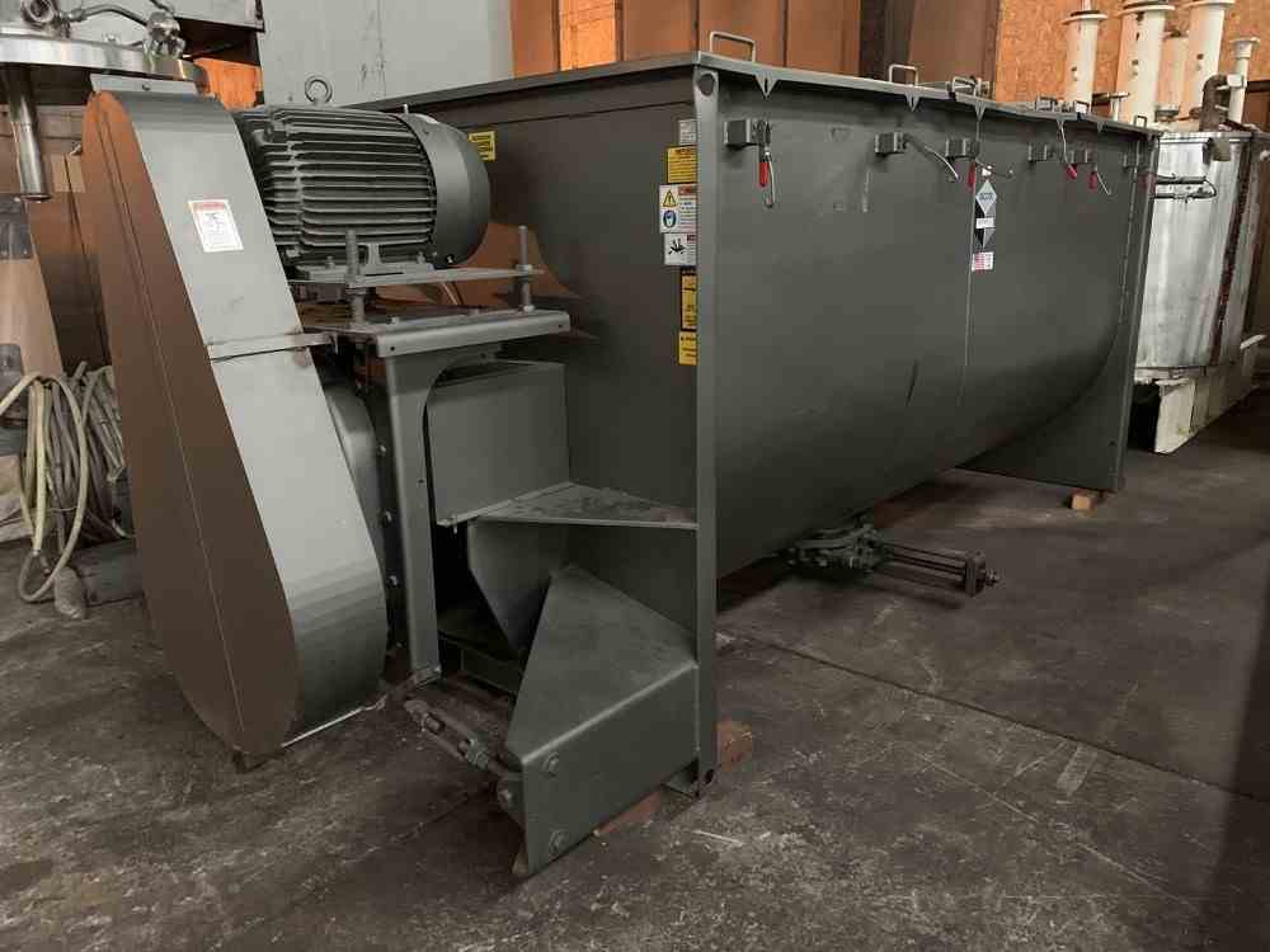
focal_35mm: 26
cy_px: 476
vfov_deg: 53.1
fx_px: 954
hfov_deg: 67.3
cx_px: 635
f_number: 1.8
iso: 800
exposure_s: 1/20
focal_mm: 4.25
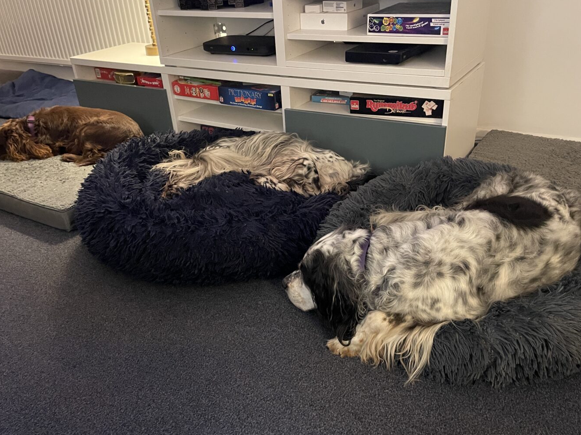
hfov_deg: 60.0
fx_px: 503
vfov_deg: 46.7
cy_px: 239
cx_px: 284
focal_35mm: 30
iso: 640
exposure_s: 1/25
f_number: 1.6
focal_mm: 4.2
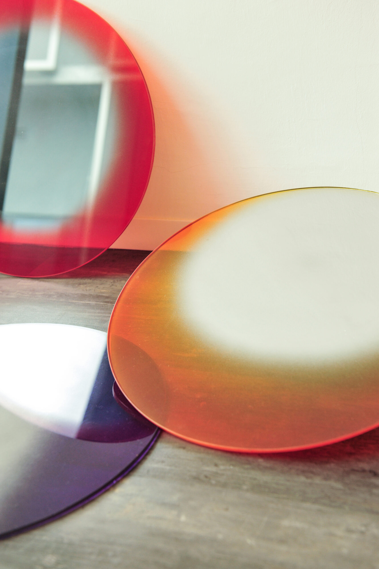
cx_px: 190
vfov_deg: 39.6
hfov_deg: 27.0
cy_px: 284
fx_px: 791
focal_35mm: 50
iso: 1000
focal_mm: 50
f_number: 5.6
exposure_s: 1/50
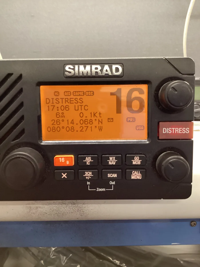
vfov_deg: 58.3
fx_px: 239
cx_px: 100
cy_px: 134
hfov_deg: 45.4
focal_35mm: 31
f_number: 2.4
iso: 320
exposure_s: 1/60
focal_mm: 3.3
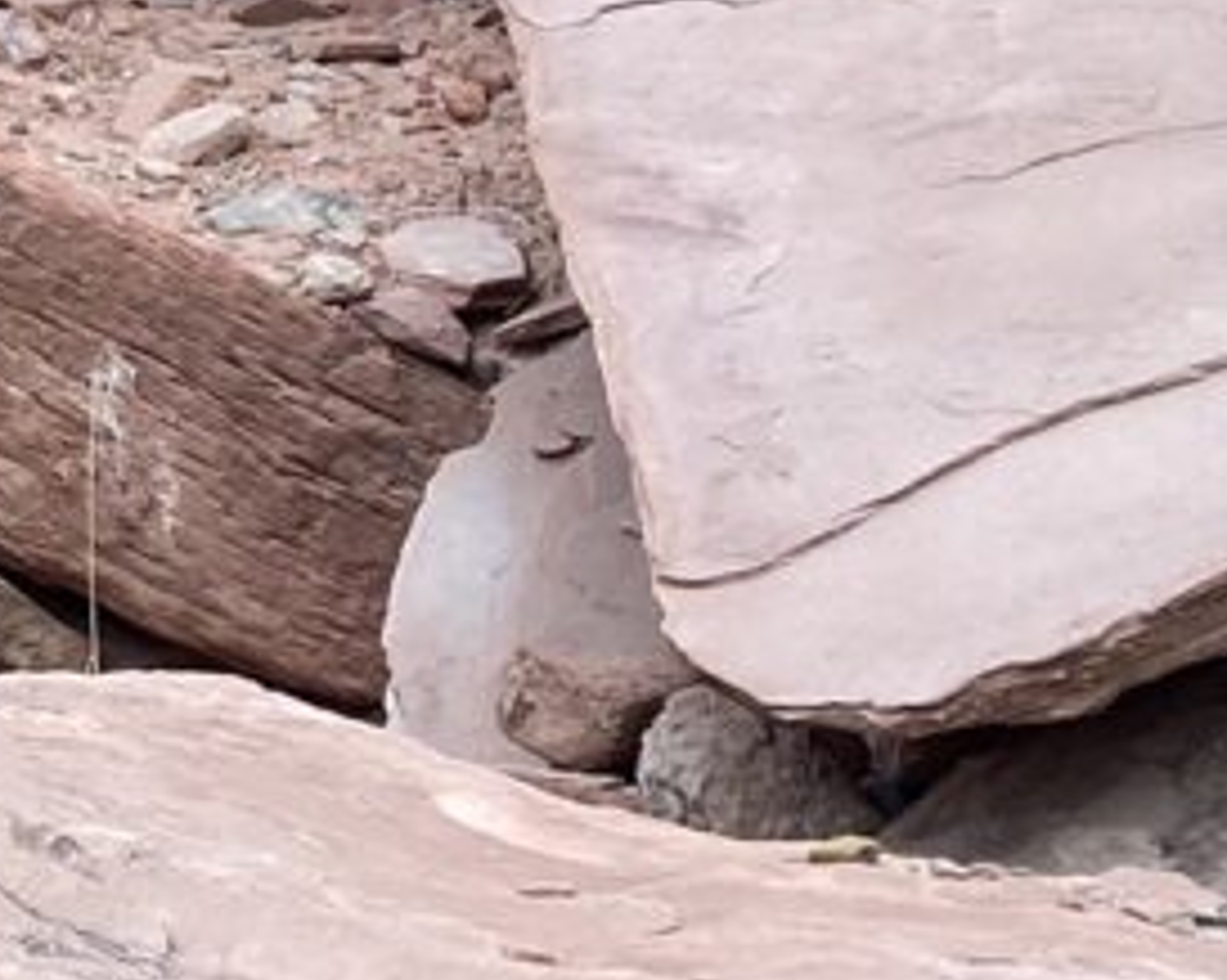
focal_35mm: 134
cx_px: -1578
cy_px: -1160
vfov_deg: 10.3
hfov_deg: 12.0
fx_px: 4863
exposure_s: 1/283
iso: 32
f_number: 1.8
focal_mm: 4.25
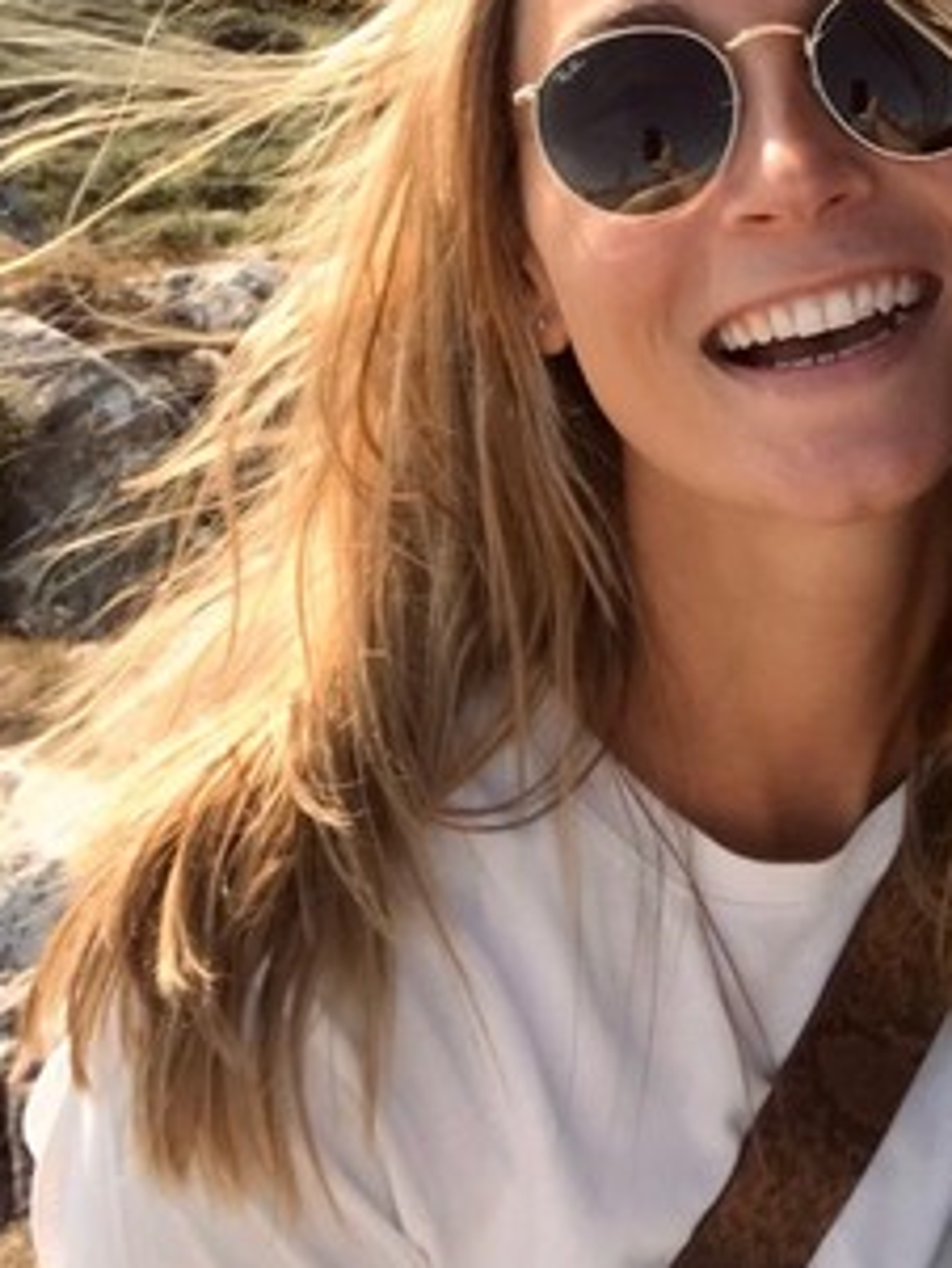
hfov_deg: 20.9
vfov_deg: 26.8
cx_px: 969
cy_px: -40
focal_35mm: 68
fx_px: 2492
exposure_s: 1/410
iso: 25
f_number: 2.2
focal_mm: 2.87
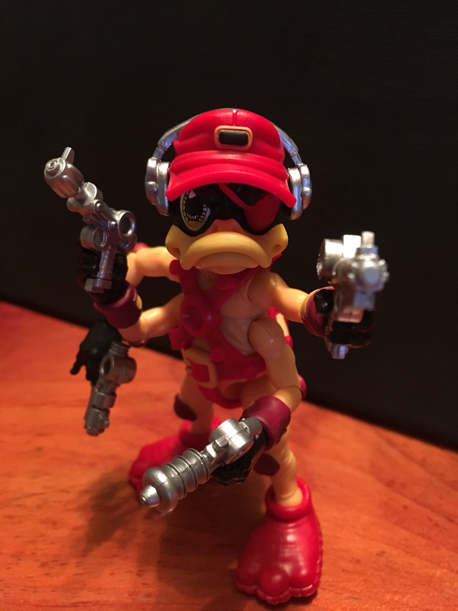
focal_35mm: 29
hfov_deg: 48.2
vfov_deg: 61.7
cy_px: 306
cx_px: 229
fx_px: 512
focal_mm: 4.15
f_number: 2.2
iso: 500
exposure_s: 1/15
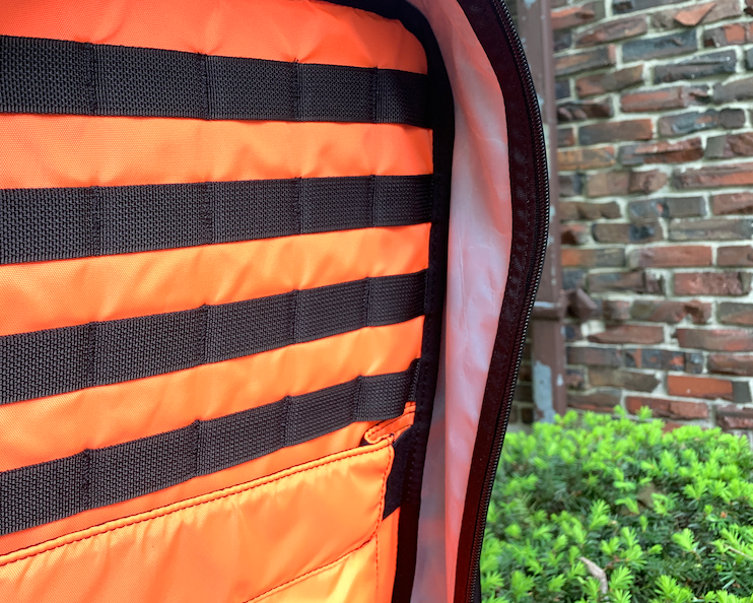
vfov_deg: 42.0
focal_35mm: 35
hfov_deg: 50.9
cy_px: 241
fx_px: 780
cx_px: 275
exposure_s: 1/121
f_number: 1.8
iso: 80
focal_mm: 4.25
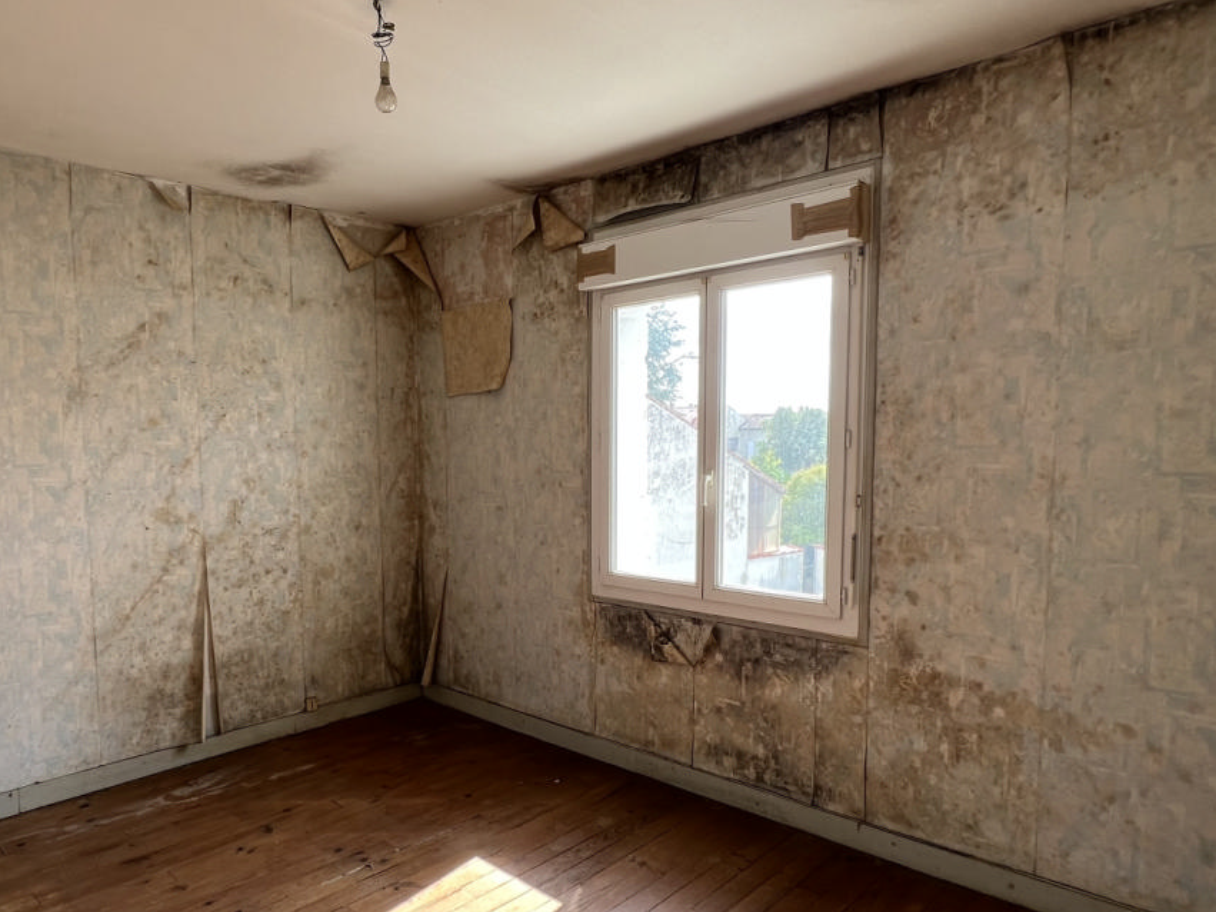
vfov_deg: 60.9
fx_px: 773
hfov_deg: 75.0
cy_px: 507
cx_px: 454
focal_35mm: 22
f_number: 1.8
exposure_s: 1/105
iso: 32
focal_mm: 1.57
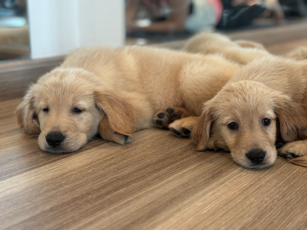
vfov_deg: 28.0
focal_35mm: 52
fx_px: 461
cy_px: 115
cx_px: 154
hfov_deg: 36.8
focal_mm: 5.96
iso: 160
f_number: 1.6
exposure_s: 1/33
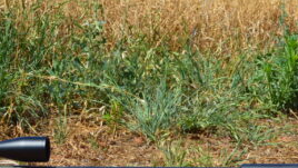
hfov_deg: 17.2
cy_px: 167
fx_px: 974
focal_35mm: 123
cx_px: 31
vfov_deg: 9.8
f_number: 11
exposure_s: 1/400
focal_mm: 35
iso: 400
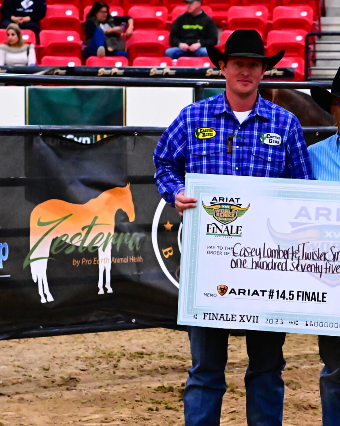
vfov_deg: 12.3
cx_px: 338
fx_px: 1975
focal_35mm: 157
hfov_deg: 9.8
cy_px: 203
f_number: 5.6
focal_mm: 70
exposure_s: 1/200
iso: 16000
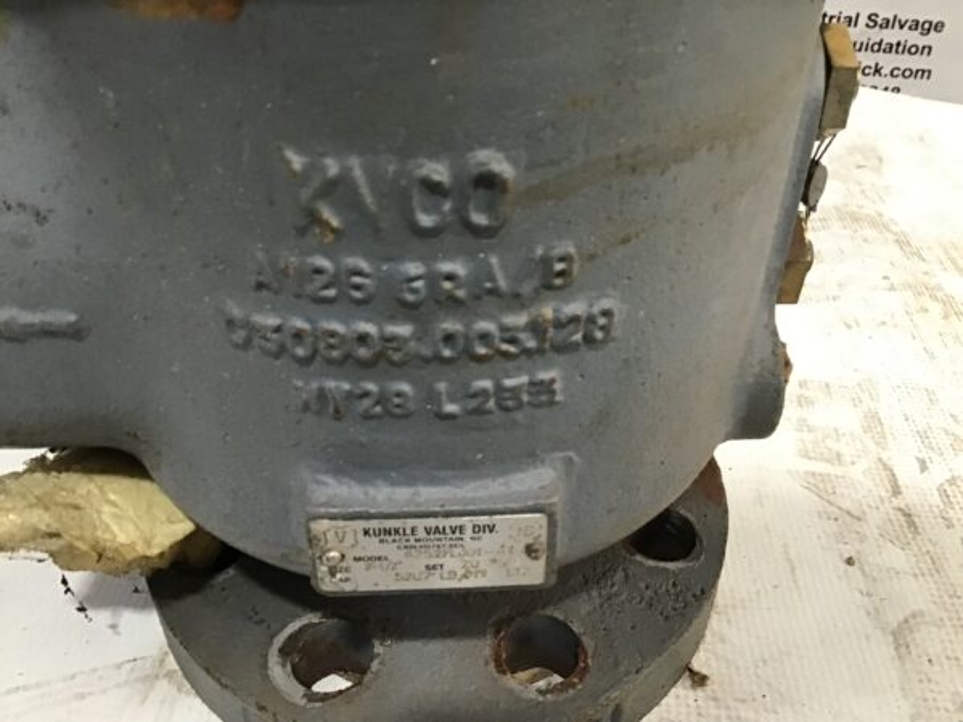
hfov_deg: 58.4
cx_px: 482
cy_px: 361
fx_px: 862
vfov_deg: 45.4
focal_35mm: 31
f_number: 2.4
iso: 200
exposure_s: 1/30
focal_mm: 3.3
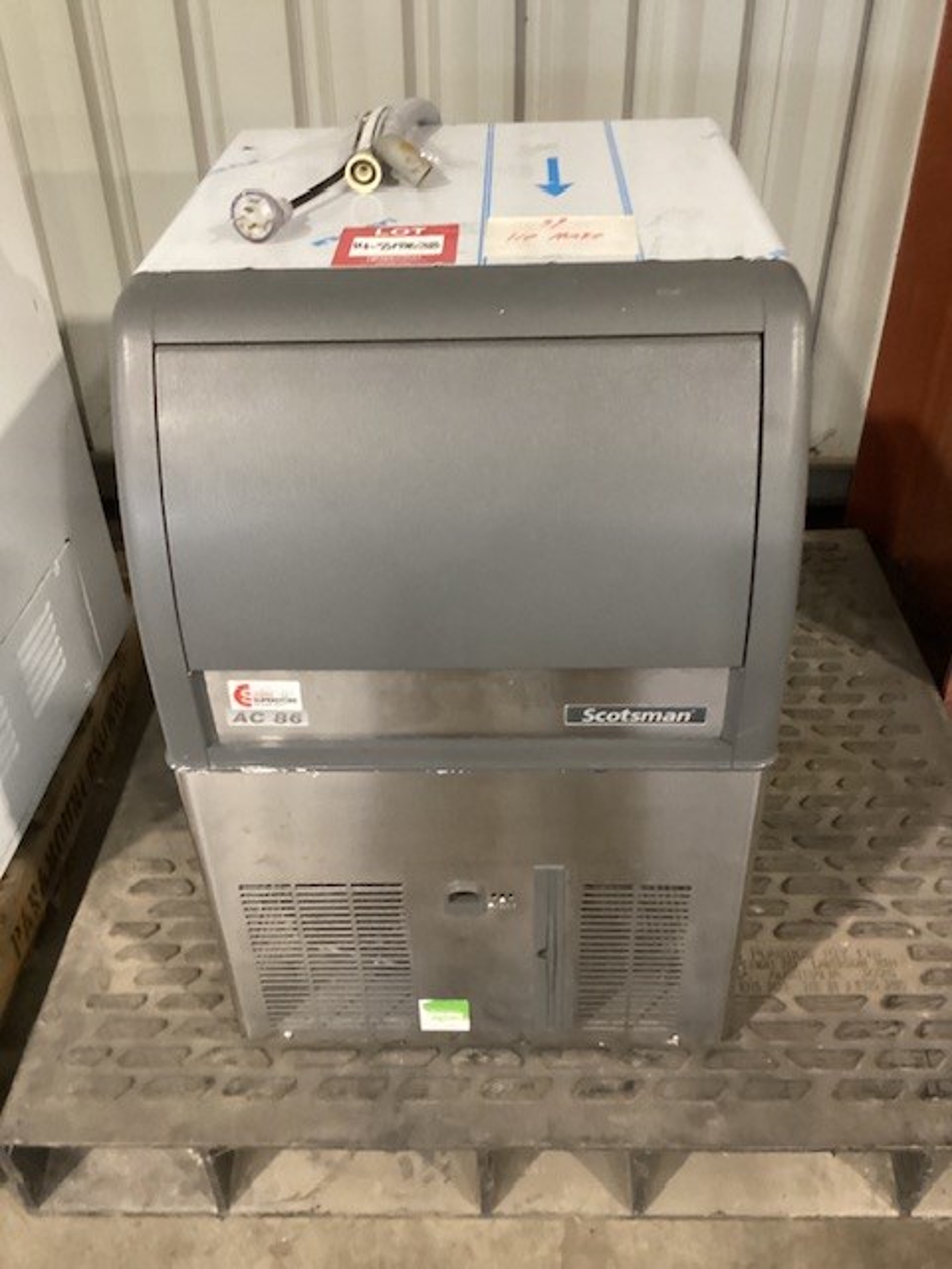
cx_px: 476
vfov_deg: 58.4
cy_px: 634
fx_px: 1137
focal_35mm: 31
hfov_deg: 45.4
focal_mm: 3.3
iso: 400
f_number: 2.4
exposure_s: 1/25
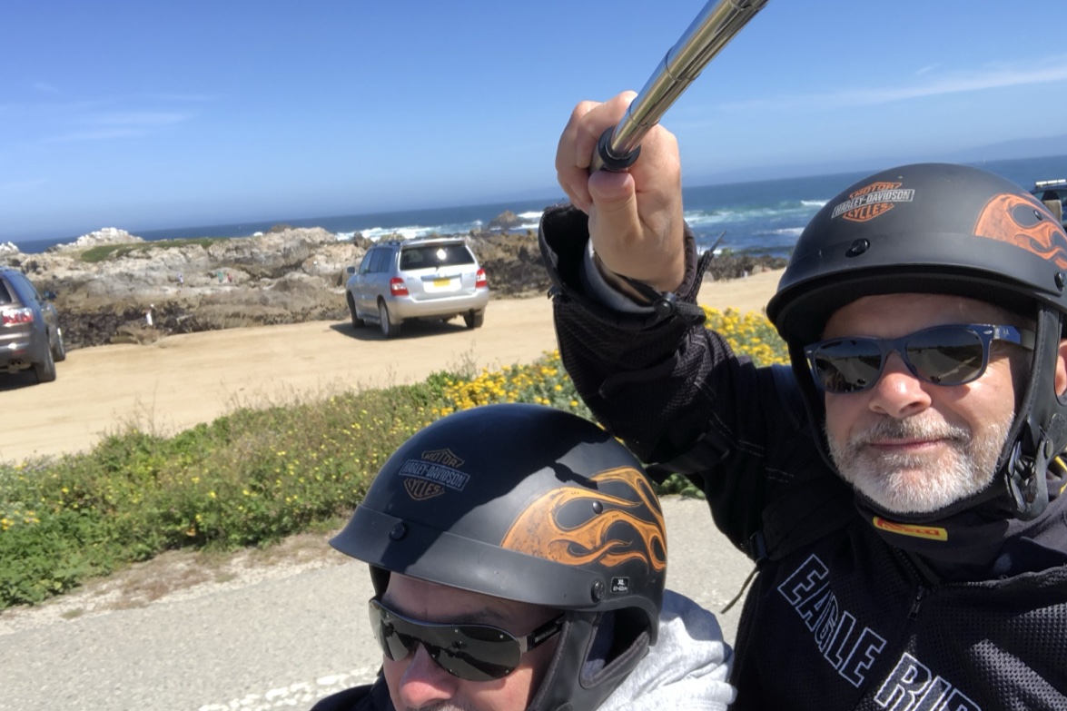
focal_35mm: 34
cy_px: 380
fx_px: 1008
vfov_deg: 38.9
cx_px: 530
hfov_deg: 55.8
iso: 20
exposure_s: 1/750
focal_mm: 2.87
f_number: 2.2
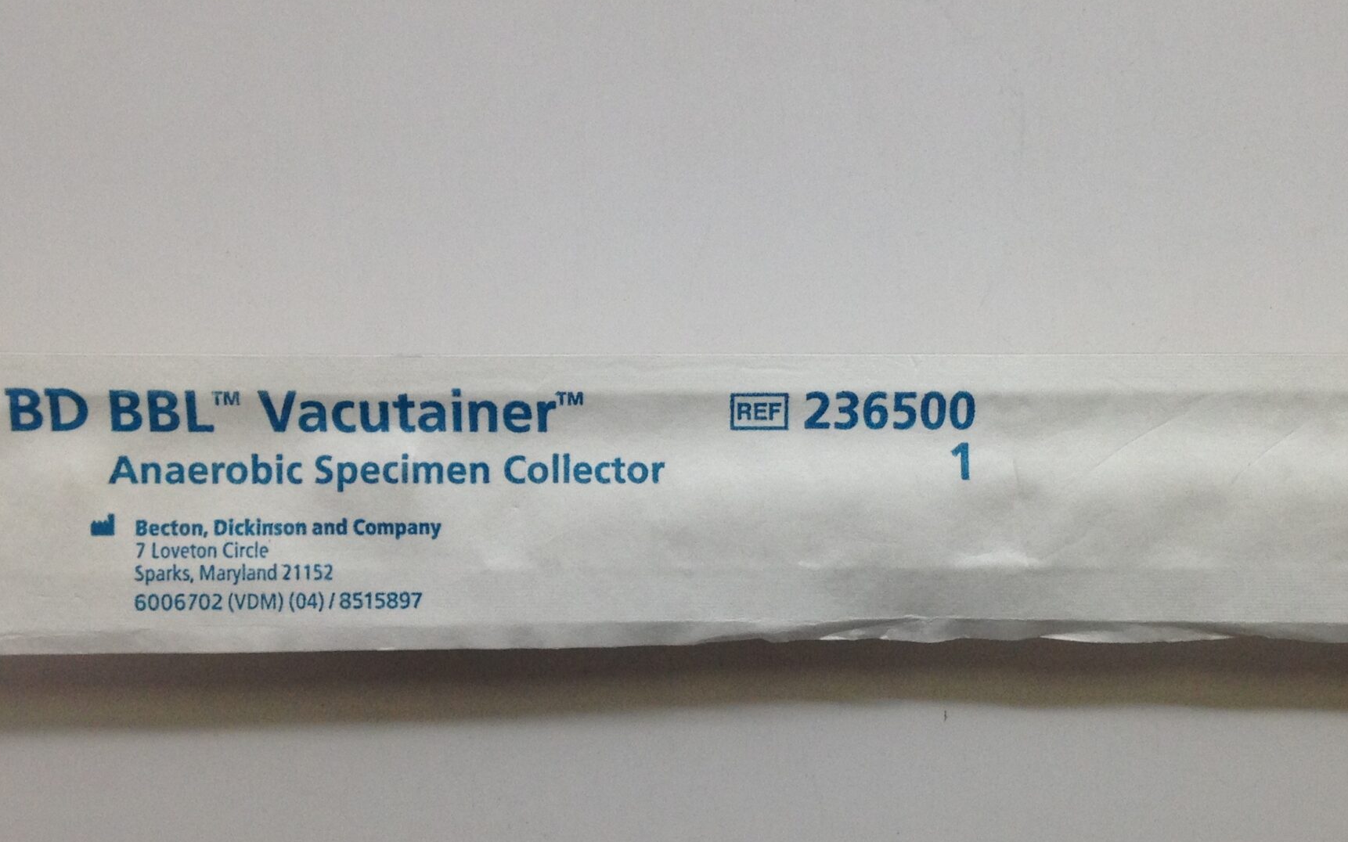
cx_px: 739
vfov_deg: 24.8
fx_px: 1910
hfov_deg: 38.8
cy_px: 509
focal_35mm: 52
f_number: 2.4
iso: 80
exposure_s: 1/120
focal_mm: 4.12
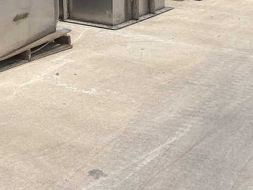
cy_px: -14
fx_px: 636
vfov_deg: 16.5
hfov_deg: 21.8
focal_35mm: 87
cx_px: 12
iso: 20
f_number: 1.8
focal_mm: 3.99
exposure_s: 1/2703
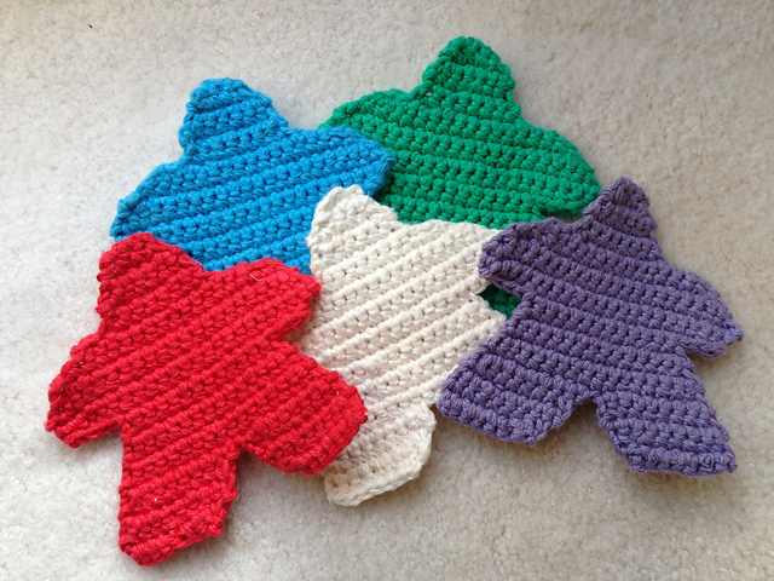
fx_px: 738
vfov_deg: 42.9
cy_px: 290
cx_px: 387
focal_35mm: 33
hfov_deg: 55.4
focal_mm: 4.12
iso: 50
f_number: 2.4
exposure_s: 1/60
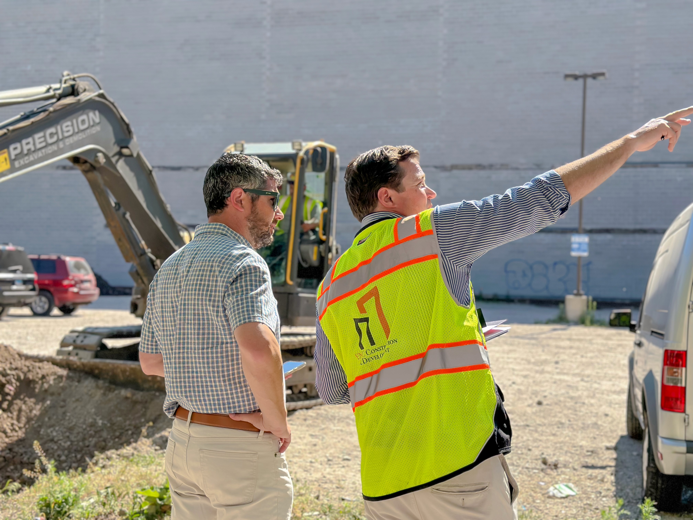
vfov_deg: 30.3
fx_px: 961
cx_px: 346
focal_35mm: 48
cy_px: 260
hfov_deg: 39.7
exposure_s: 1/2100
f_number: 1.8
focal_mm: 6.86
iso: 80
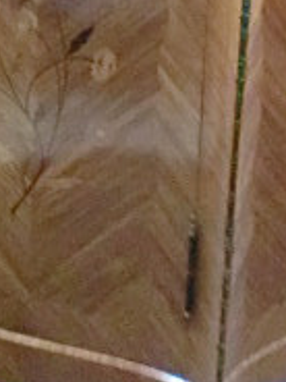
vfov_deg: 15.1
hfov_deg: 12.0
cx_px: -10
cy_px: -174
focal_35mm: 122
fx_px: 1344
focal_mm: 6.3
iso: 1600
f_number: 3.1
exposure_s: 1/50
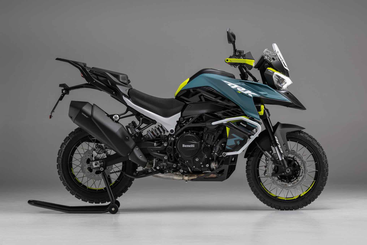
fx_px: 1376
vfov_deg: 10.2
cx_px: 184
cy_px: 122
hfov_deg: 15.2
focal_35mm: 135
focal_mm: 135
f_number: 7.1
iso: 64
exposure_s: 1/5
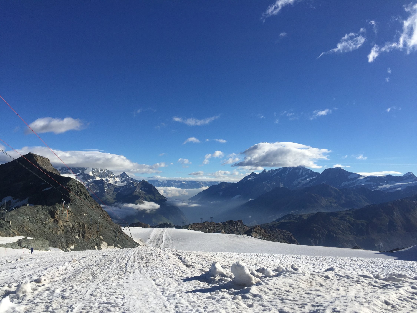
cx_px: 208
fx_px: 349
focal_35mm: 29
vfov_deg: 48.2
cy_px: 156
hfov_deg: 61.7
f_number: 2.2
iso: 32
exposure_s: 1/3597
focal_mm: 4.15
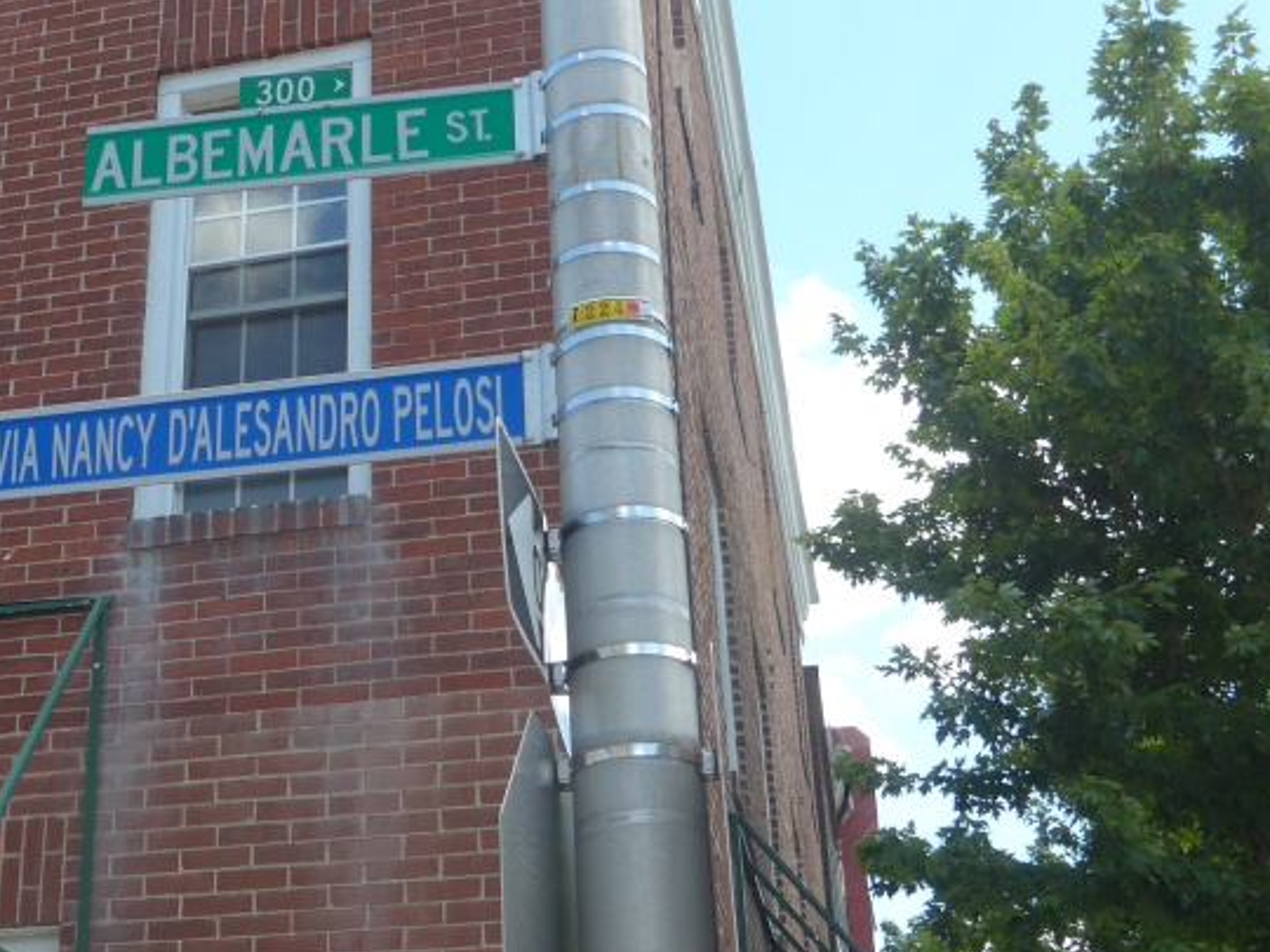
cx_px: 240
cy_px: 527
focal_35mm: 55
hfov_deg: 33.8
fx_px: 2018
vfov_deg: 26.5
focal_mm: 6
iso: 80
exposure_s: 1/400
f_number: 2.8
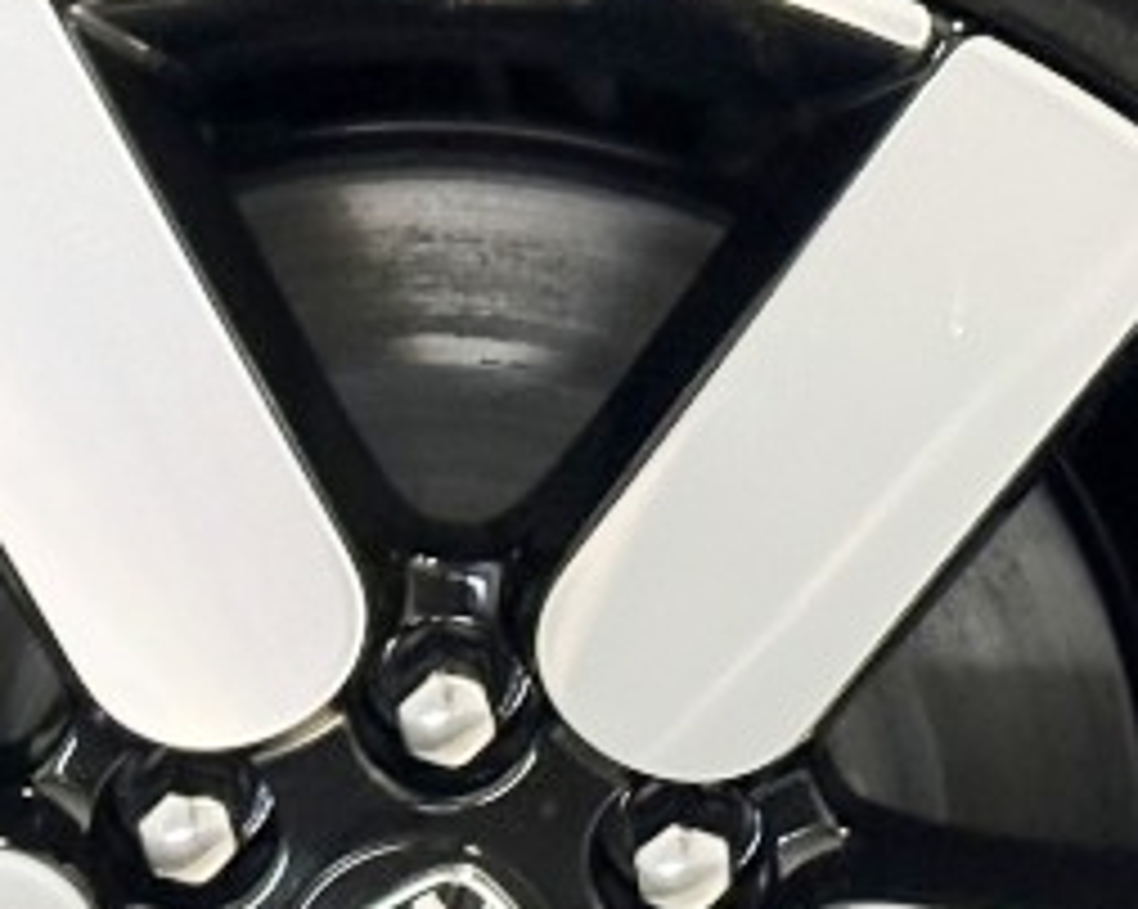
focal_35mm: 190
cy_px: 940
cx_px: 346
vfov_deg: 8.1
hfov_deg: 10.2
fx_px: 6394
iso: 500
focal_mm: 6.86
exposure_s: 1/30
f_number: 1.78
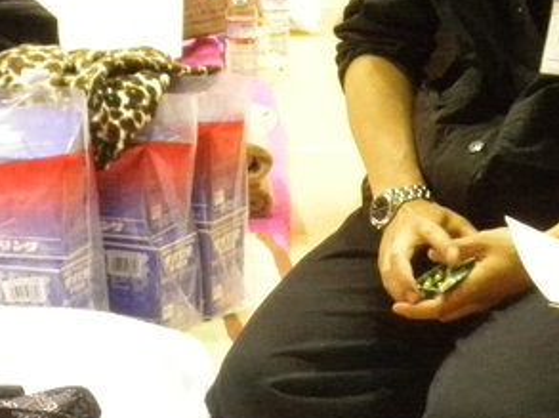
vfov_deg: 9.6
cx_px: 290
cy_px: 141
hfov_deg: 12.8
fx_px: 2484
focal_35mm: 154
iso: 800
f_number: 3.4
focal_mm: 7.9
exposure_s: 1/15
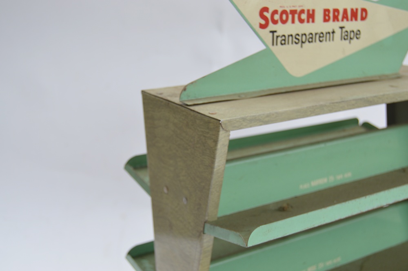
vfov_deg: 23.7
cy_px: 136
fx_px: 645
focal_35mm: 57
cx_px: 204
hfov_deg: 35.1
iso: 140
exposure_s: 1/125
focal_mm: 38
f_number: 5.6
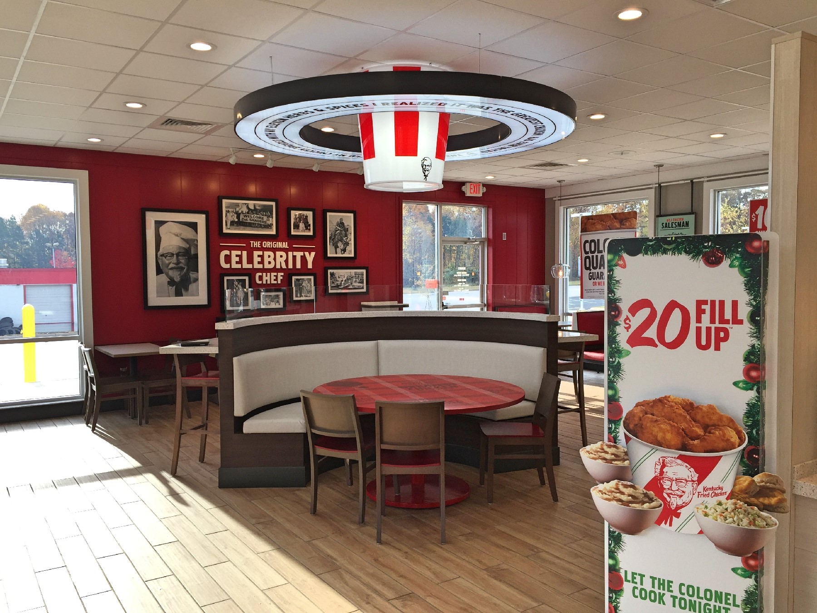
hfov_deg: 61.7
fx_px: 684
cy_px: 306
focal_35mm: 29
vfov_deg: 48.2
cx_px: 408
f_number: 2.2
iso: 32
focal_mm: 4.15
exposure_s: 1/201
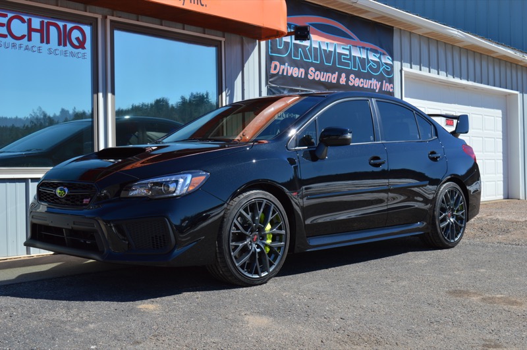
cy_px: 175
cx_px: 264
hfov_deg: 43.6
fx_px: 658
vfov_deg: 29.8
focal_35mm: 45
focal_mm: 30
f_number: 9
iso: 100
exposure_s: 1/400
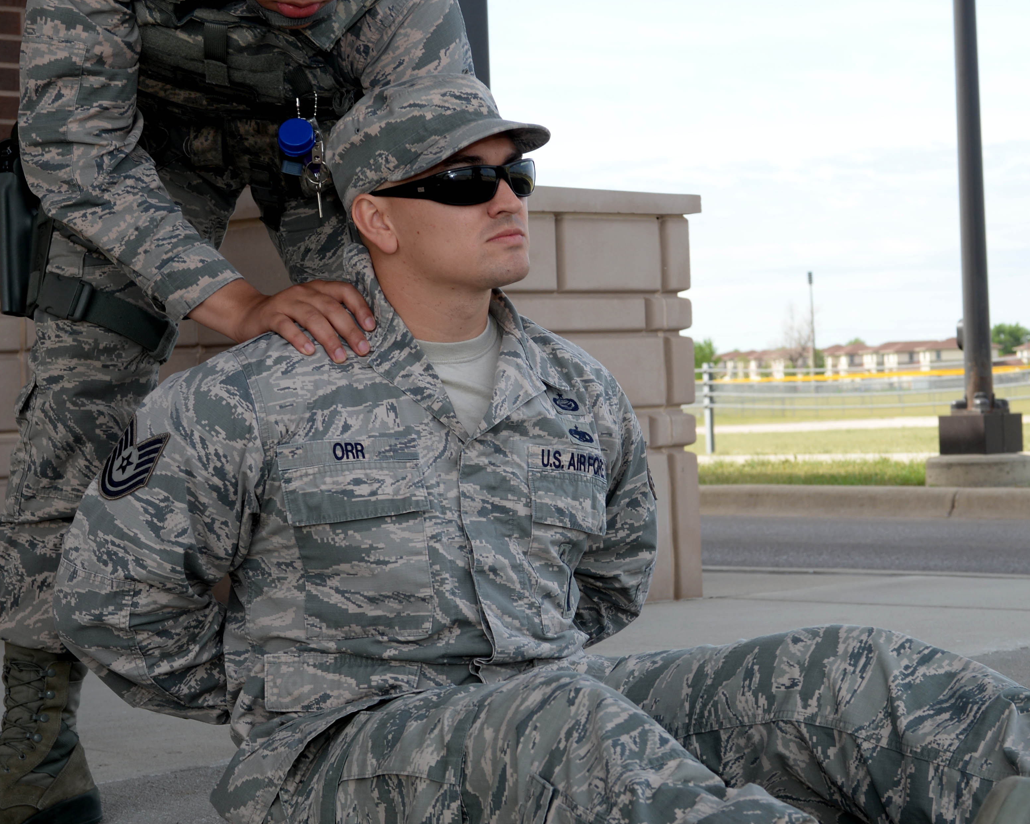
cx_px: 641
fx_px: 2652
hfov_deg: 21.9
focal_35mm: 87
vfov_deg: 17.7
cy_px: 359
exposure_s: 1/200
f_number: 9
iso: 200
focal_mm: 48
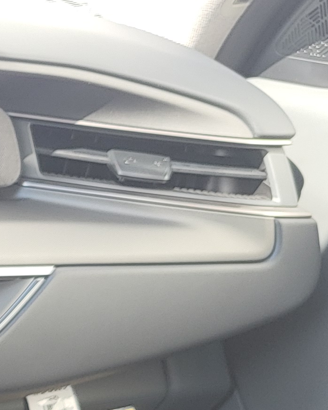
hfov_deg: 10.8
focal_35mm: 116
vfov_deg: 15.6
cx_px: -517
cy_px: 567
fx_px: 1408
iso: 40
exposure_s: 1/136
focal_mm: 5.4
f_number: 1.8
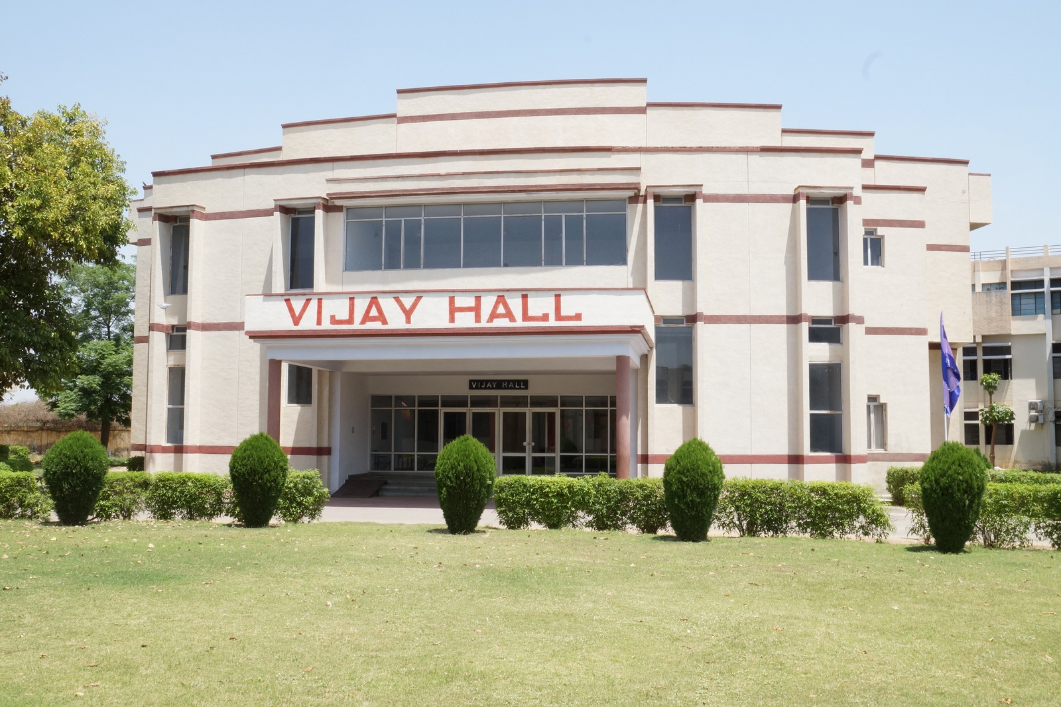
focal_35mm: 36
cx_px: 530
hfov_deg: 53.1
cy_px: 354
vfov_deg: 36.9
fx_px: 1061
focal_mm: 24
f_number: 22
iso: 400
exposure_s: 1/80
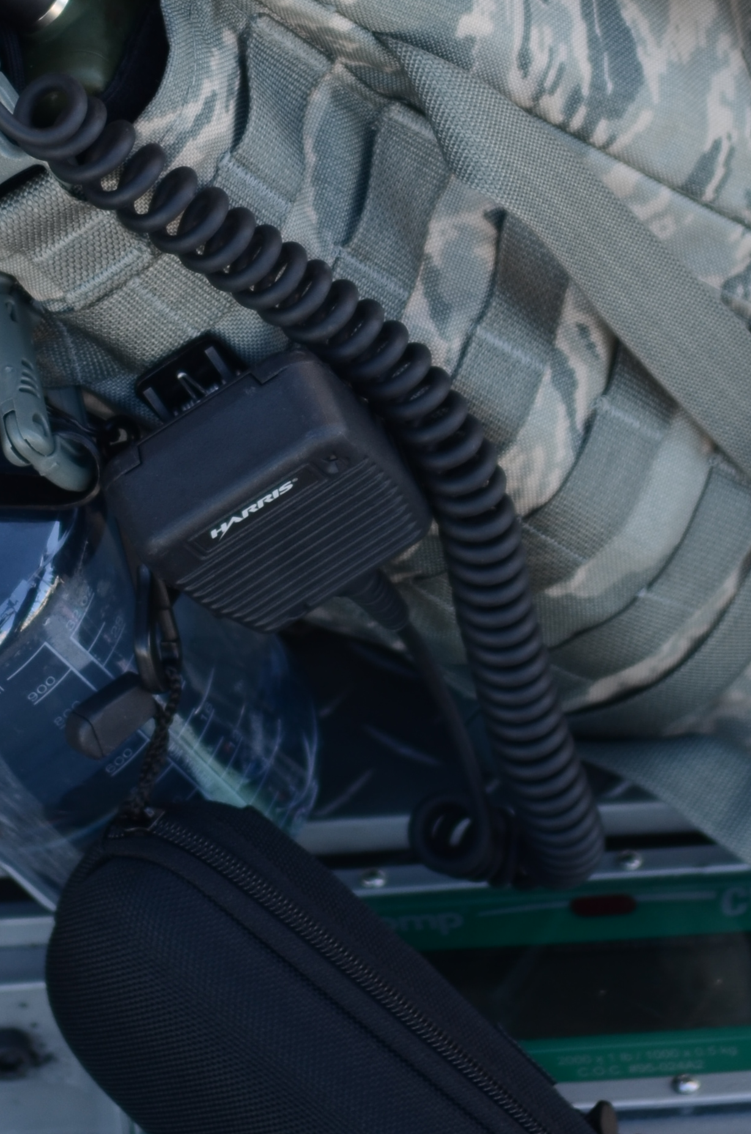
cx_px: 309
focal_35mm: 219
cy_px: -8
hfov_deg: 6.2
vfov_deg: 9.3
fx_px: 6894
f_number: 2.8
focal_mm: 55
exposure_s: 1/200
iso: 100
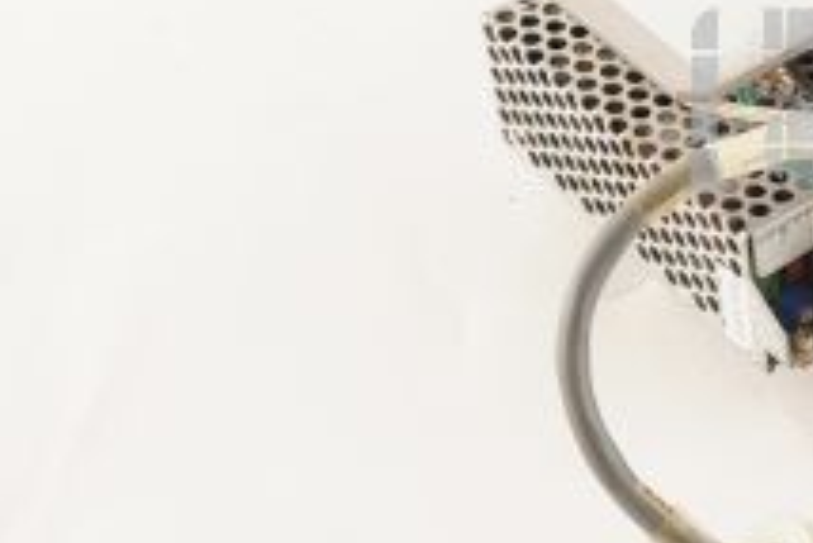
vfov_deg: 9.8
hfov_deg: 14.0
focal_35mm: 140
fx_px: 3164
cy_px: 101
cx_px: 1071
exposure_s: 1/200
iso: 1600
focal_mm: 50
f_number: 11
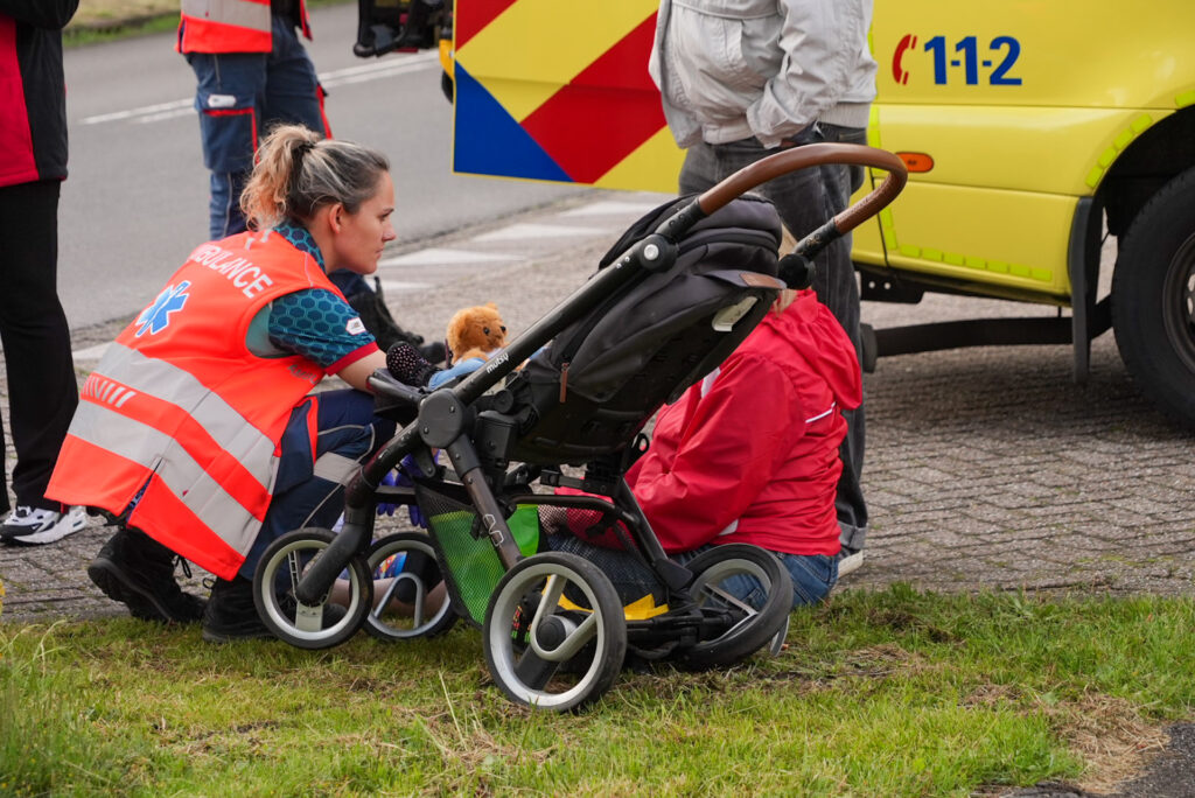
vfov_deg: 9.7
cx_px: 598
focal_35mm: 141
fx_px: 4683
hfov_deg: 14.5
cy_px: 399
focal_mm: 141
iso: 800
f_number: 8
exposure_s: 1/320
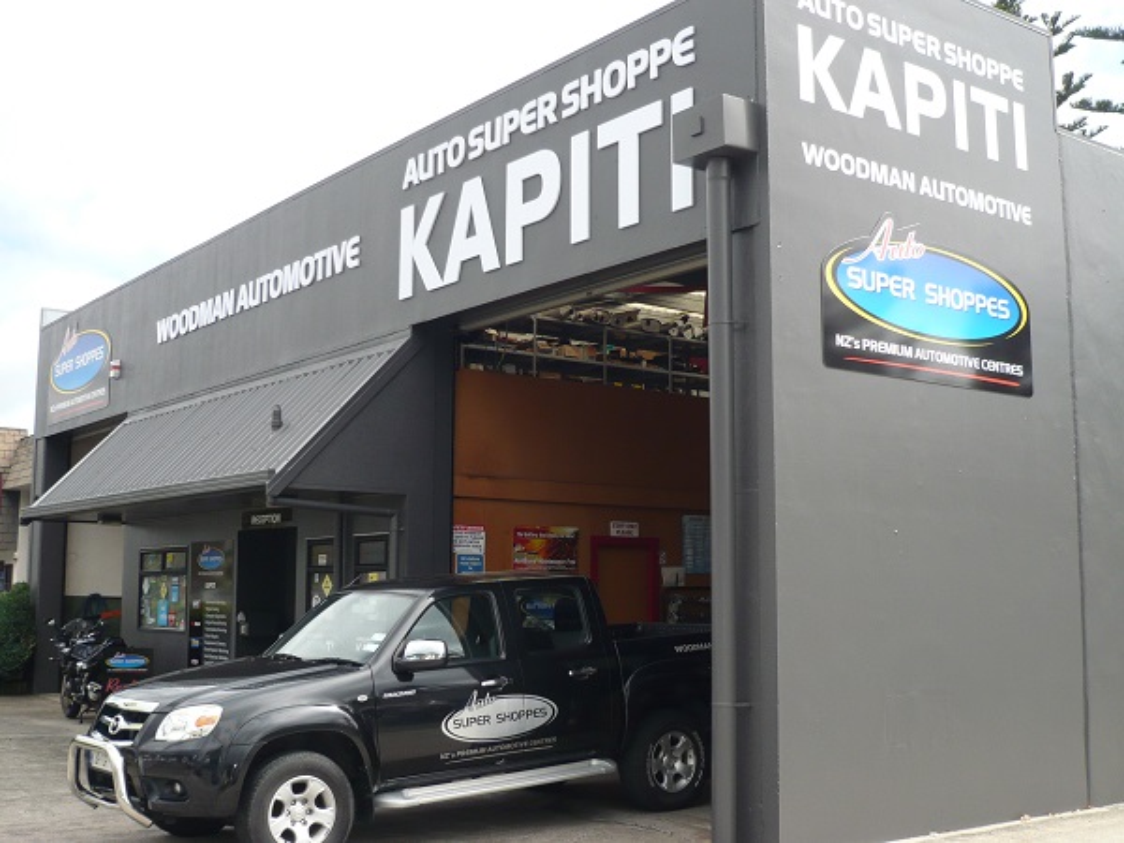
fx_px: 1396
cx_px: 562
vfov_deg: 33.6
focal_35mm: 43
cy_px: 422
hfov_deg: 43.9
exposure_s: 1/400
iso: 100
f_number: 3.4
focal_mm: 7
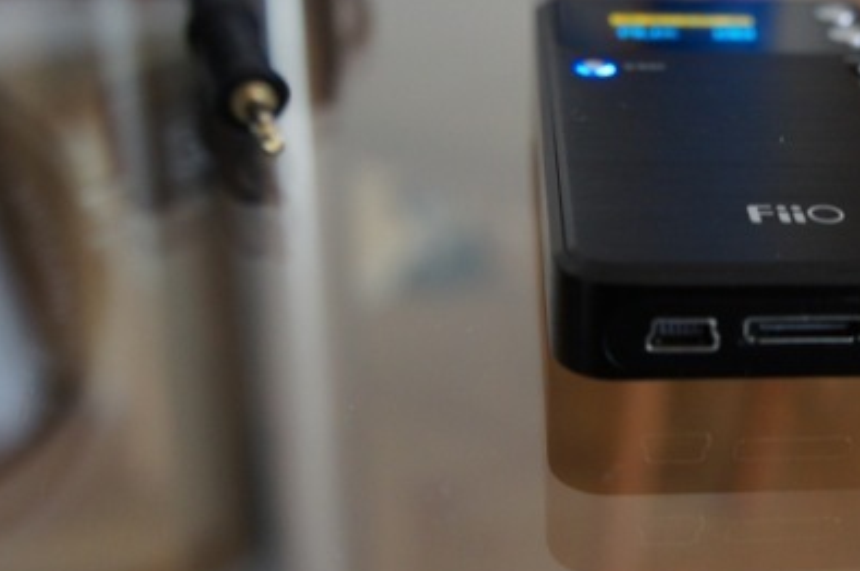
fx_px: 1355
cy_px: 272
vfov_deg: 23.8
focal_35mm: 57
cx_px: 686
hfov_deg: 34.2
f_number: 4
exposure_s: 1/40
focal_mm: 23
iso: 1000
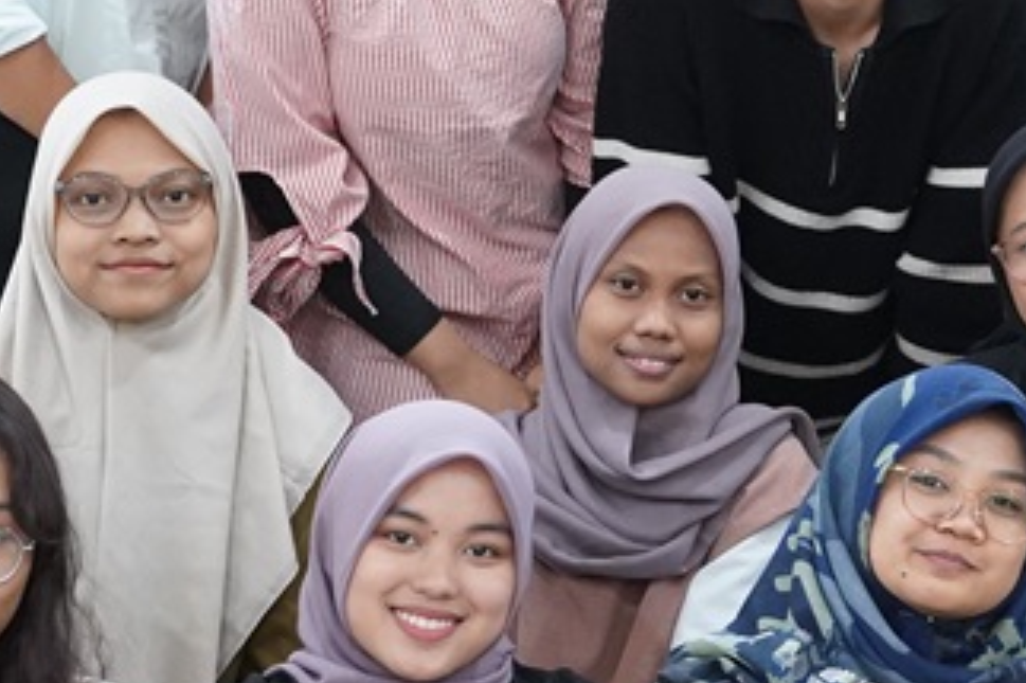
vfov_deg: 8.6
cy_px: 251
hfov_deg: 12.6
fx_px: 4557
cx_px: 1090
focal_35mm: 160
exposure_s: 1/50
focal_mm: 43
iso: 6400
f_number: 5.6
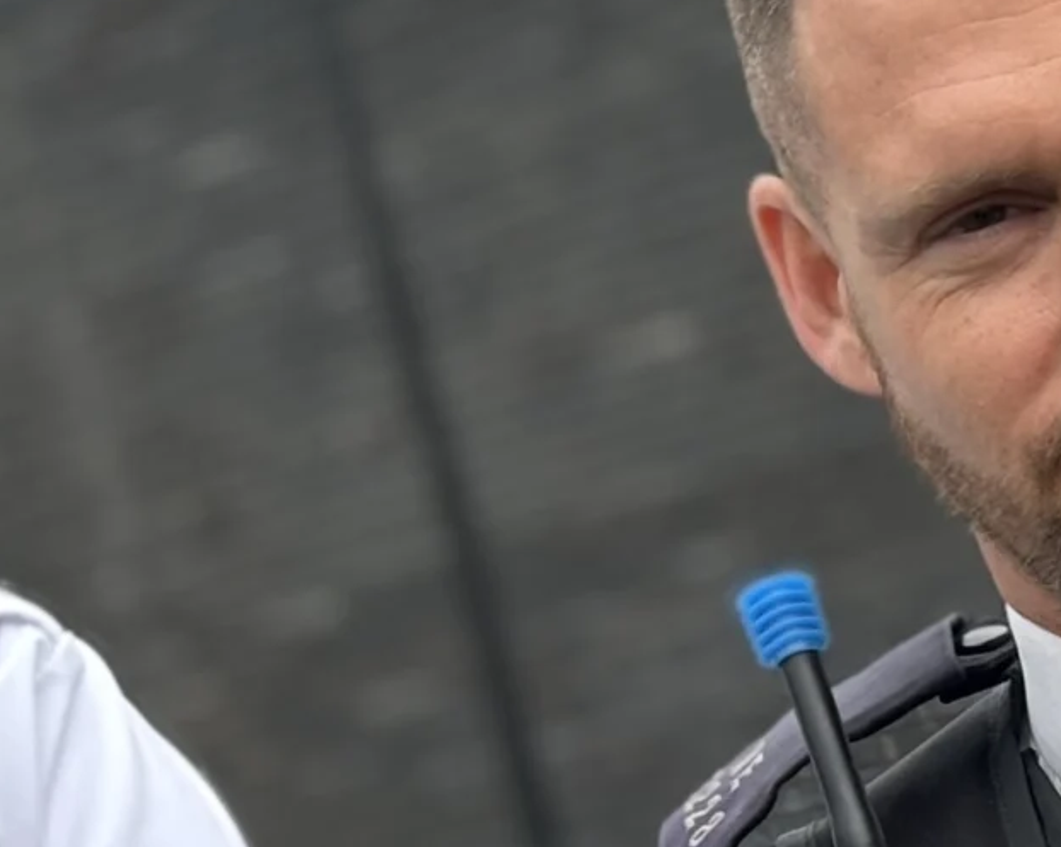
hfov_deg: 9.2
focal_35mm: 209
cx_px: 299
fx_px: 6560
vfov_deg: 7.4
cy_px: 833
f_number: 1.6
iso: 32
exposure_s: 1/473
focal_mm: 5.96
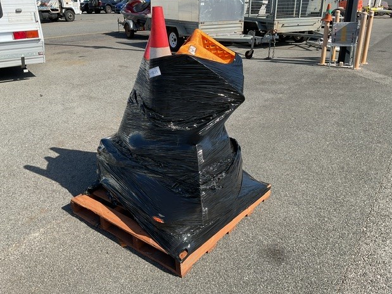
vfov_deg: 46.8
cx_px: 193
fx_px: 340
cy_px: 143
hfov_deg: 60.0
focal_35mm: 30
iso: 16
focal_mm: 3
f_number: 1.8
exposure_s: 1/1311
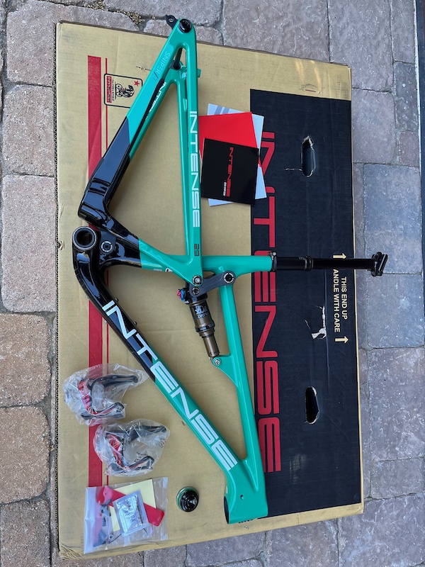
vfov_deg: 67.3
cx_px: 212
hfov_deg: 53.1
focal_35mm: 26
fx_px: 426
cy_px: 284
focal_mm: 5.1
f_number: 1.6
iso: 80
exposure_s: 1/122
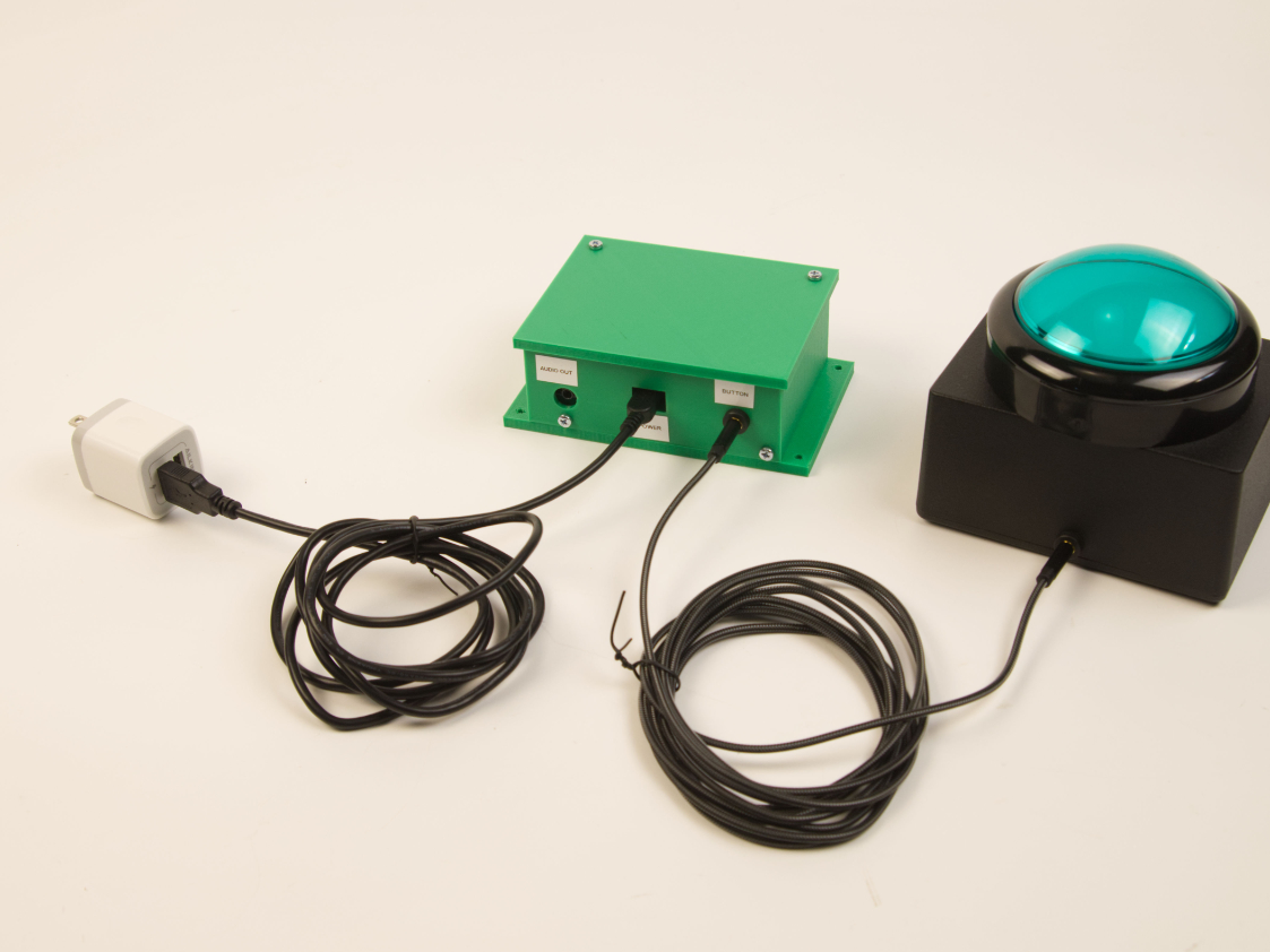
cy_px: 479
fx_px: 1687
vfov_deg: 31.5
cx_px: 709
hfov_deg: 41.2
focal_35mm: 46
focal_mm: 28
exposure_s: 1/50
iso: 200
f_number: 6.3
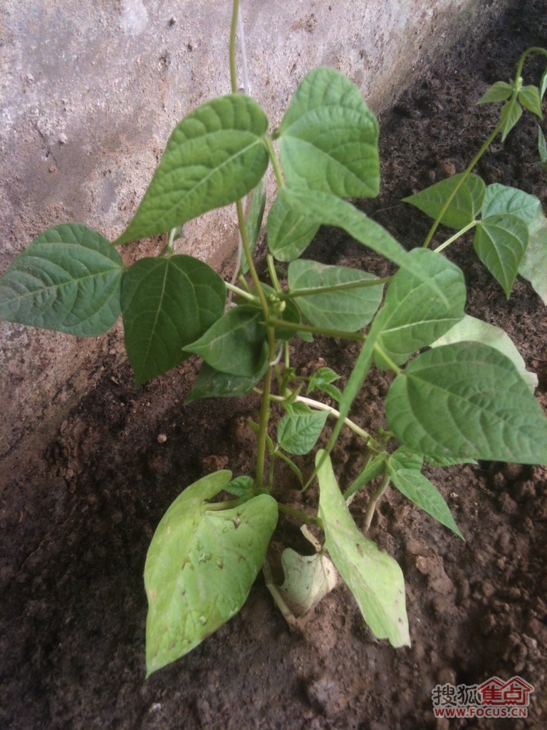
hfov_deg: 40.7
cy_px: 365
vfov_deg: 52.6
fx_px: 737
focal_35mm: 35
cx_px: 274
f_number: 2.8
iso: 64
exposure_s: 1/146
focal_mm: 3.85
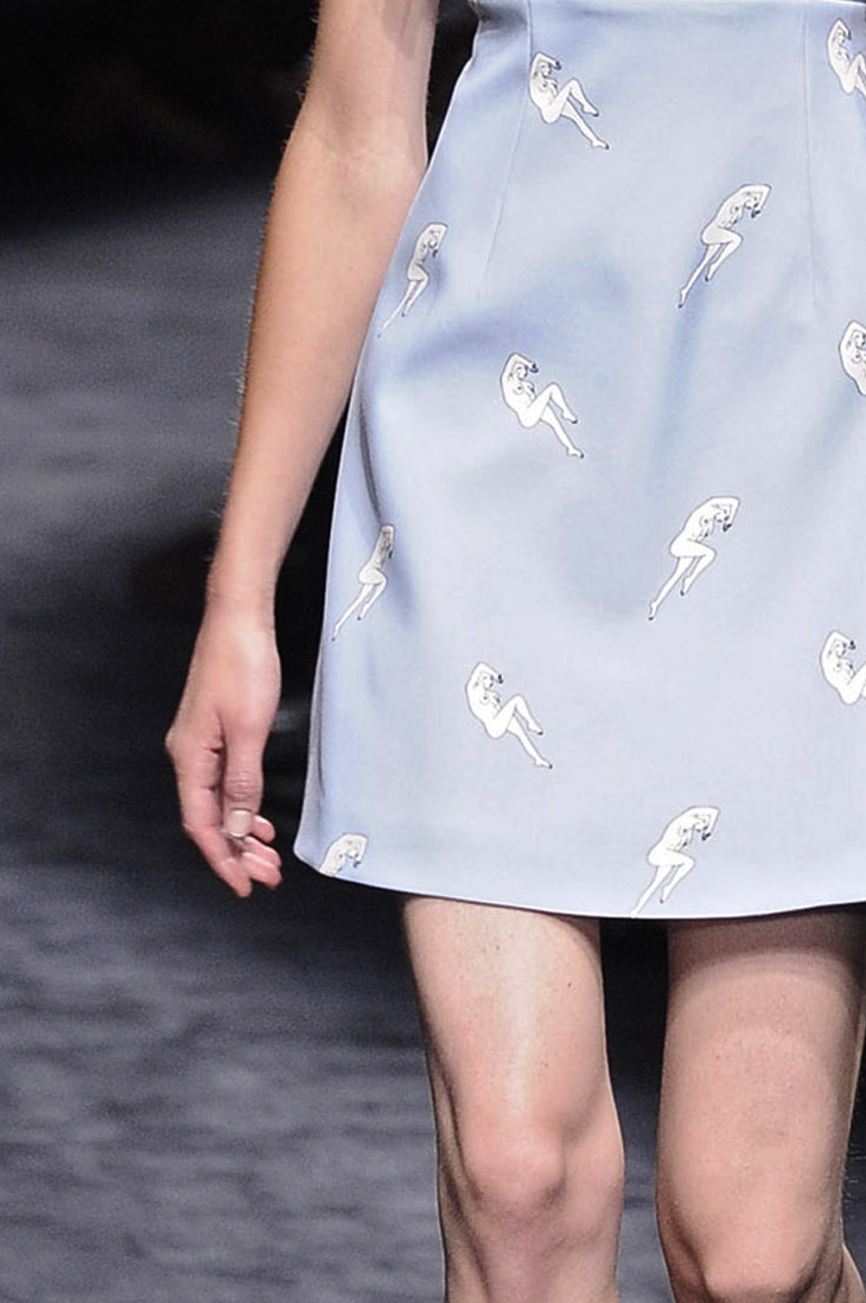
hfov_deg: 4.8
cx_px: 736
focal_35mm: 287
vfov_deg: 7.2
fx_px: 10375
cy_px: 656
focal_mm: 105
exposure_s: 1/200
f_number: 3.5
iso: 2000
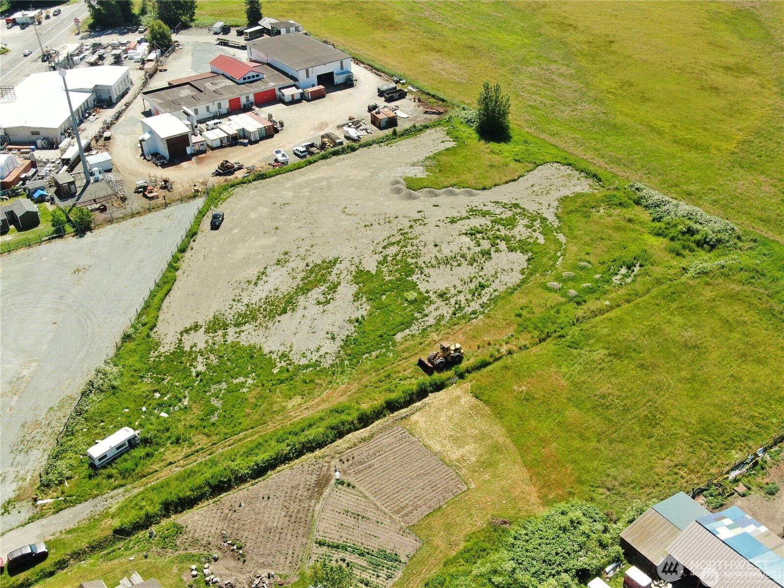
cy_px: 294
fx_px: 883
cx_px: 392
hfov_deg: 47.9
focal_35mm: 39
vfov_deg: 36.8
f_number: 3.4
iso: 100
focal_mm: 6.63
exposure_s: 1/100
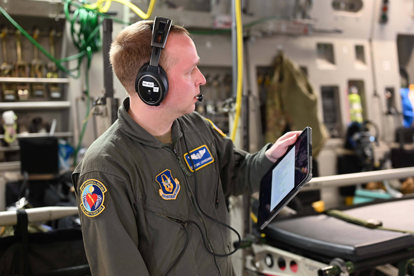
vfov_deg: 27.0
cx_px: 207
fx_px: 575
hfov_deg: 39.6
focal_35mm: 50
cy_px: 138
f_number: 2.8
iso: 1800
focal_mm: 50
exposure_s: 1/125
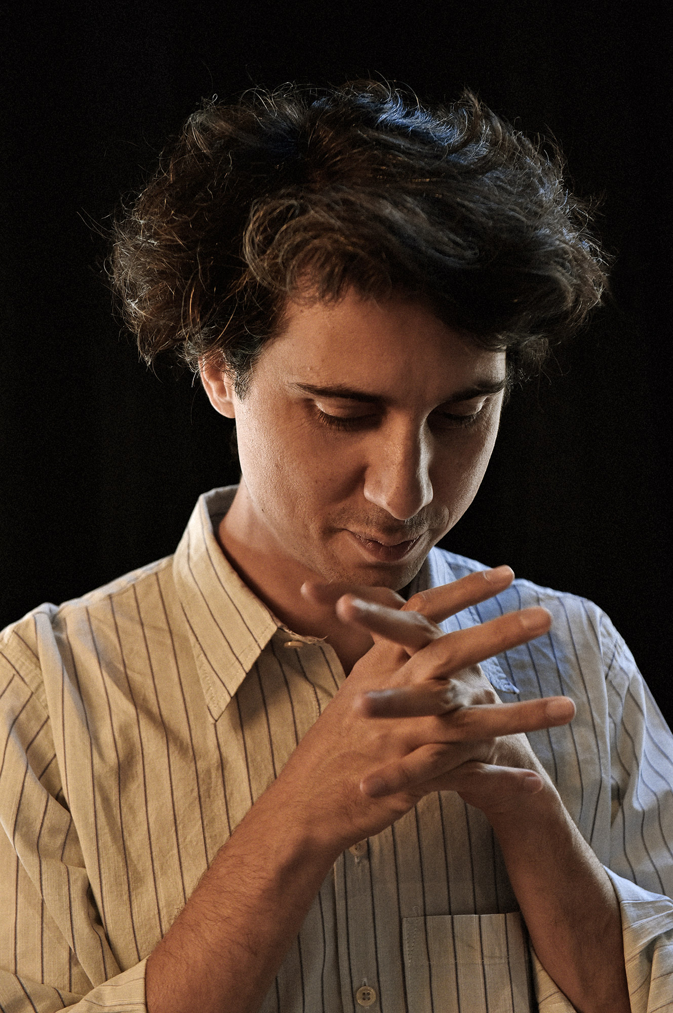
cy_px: 506
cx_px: 336
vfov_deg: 28.9
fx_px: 1967
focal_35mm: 70
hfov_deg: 19.4
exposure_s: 1/200
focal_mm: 70
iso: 800
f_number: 4
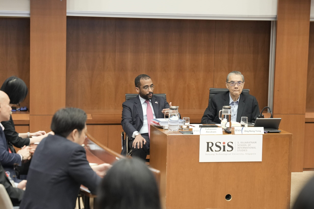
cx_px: 157
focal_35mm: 105
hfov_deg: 19.5
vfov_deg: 13.0
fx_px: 916
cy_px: 104
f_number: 2.8
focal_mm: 70
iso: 2000
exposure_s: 1/160
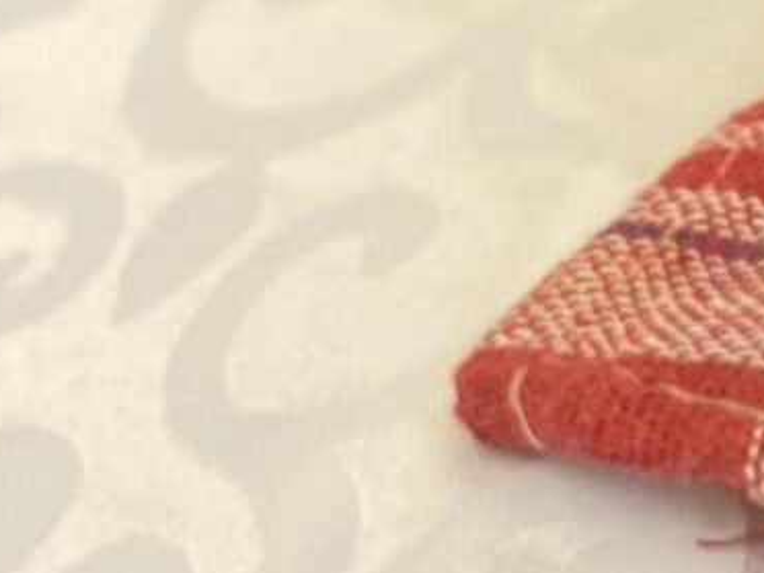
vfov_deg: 7.9
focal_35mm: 179
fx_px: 3951
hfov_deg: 8.8
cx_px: 2401
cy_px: -628
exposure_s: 1/241
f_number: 1.8
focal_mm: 4.25
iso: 32
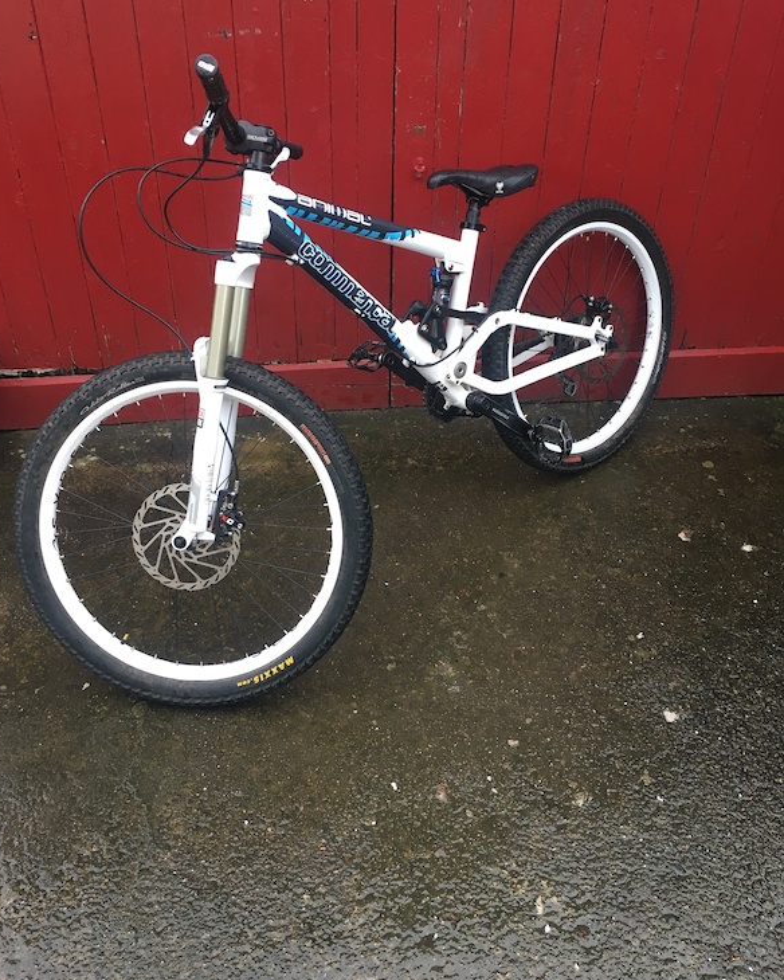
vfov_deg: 57.1
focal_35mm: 31
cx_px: 383
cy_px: 451
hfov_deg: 47.1
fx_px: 899
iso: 40
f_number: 2.2
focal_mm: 4.15
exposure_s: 1/33
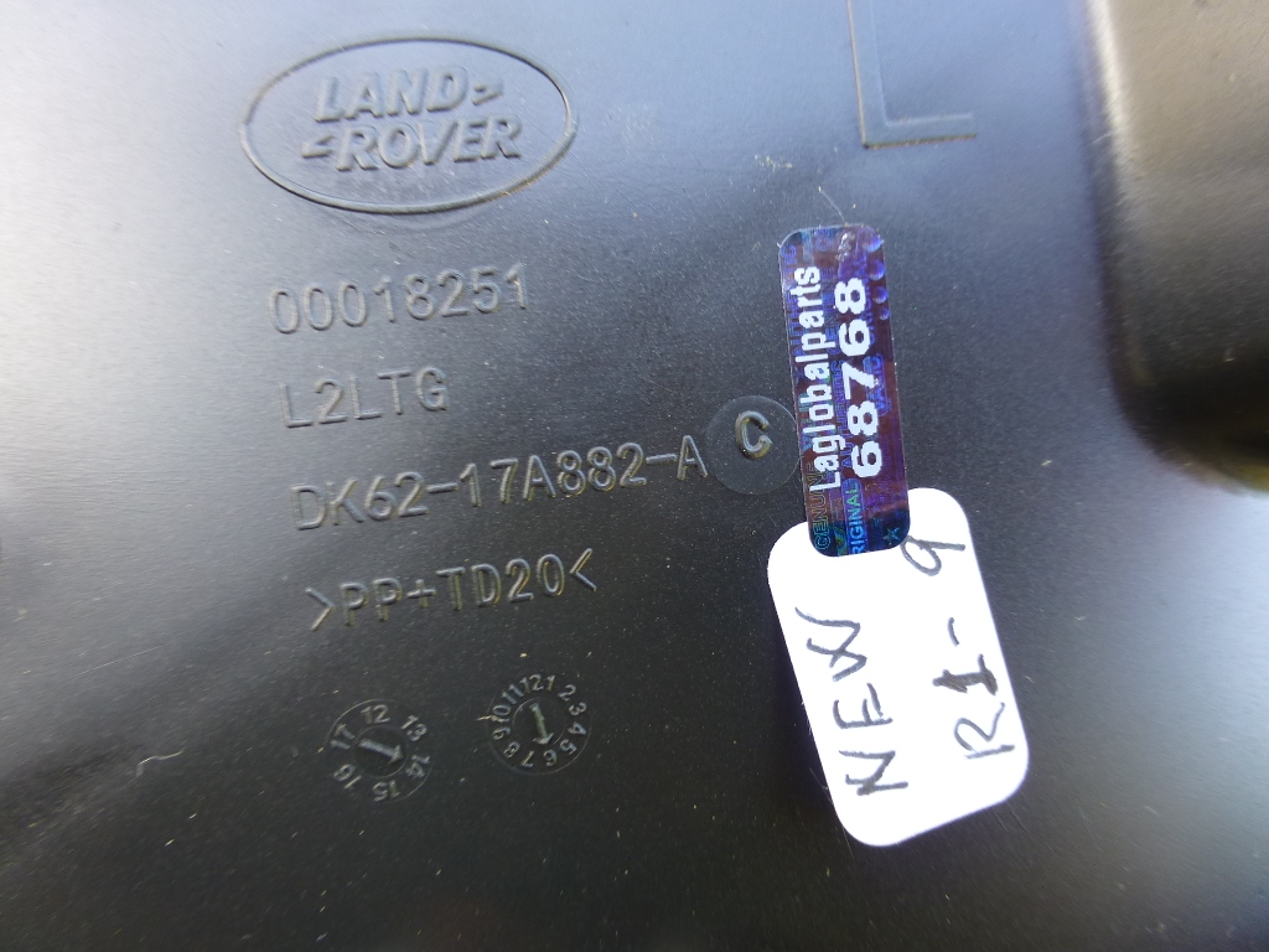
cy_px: 476
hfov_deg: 71.6
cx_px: 634
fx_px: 880
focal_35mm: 24
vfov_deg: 56.8
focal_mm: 4.3
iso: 100
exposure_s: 1/20
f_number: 3.3
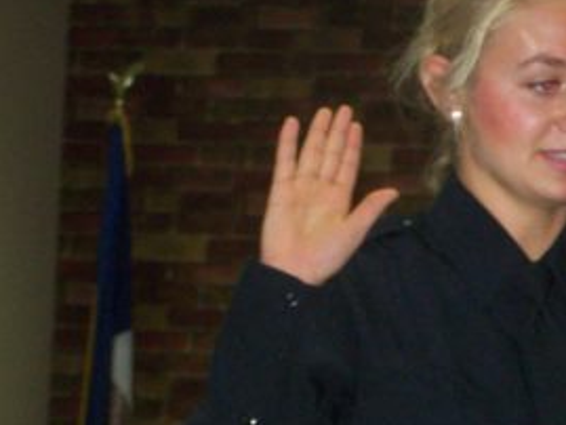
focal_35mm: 268
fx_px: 4384
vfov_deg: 5.5
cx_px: 736
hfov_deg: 7.3
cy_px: 417
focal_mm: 15.6
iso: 160
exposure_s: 1/80
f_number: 3.2
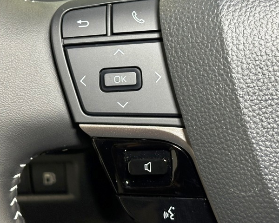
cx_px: 98
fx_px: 661
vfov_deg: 19.1
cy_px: 59
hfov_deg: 23.8
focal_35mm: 80
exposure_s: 1/40
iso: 400
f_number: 1.78
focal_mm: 6.86
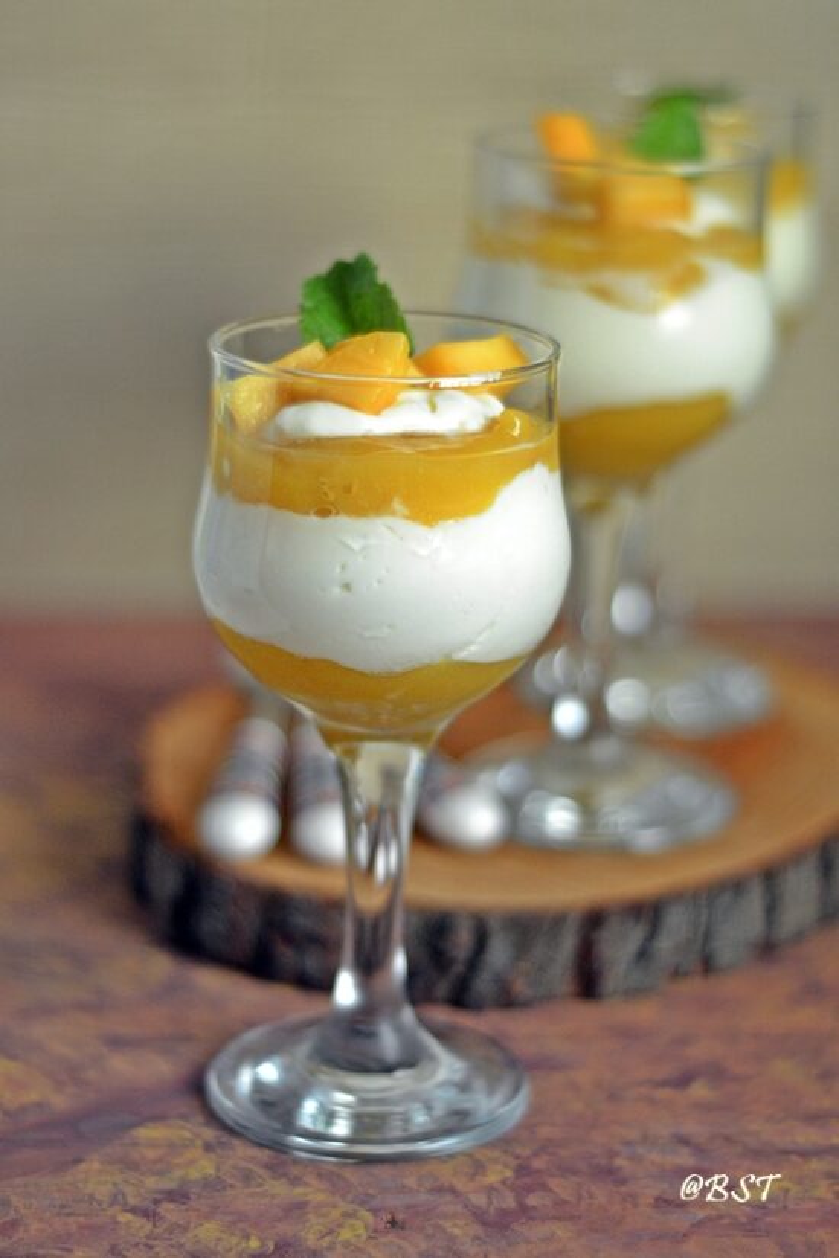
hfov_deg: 18.2
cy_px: 629
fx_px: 2622
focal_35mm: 75
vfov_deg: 27.0
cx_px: 420
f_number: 1.8
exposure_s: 1/60
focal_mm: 50
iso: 900
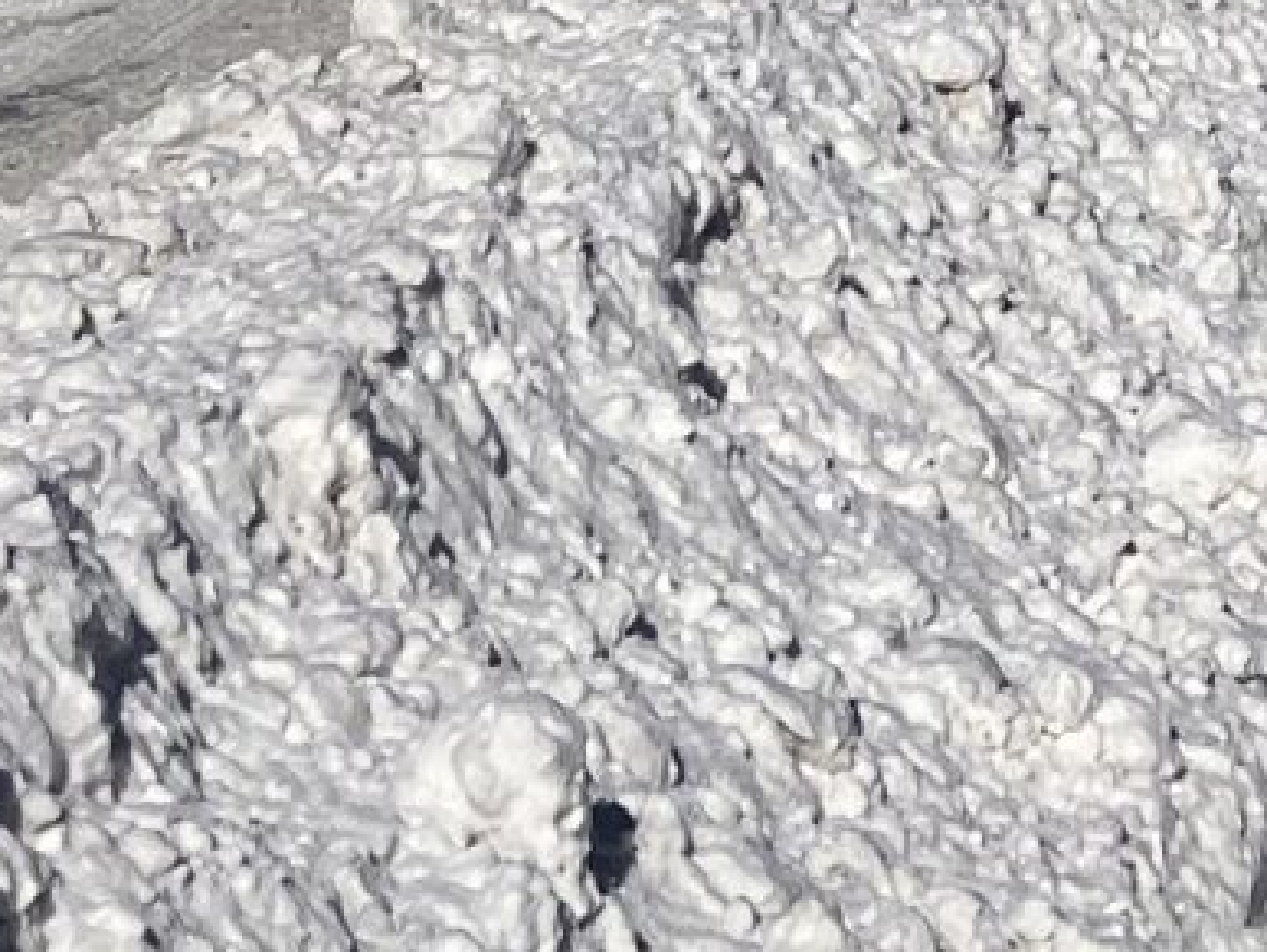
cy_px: -1296
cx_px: 1653
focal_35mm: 185
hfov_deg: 10.4
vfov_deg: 7.5
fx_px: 6778
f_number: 1.8
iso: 32
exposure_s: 1/6944
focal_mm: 3.99
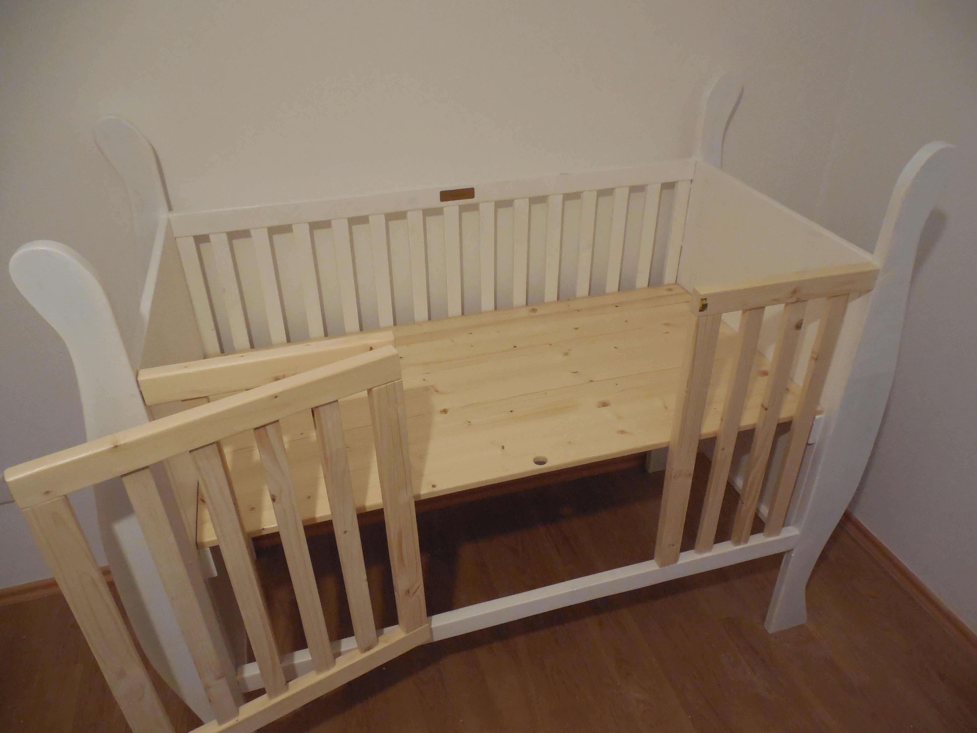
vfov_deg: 54.9
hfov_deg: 69.4
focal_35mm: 25
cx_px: 488
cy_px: 366
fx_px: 706
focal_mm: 4.5
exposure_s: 1/10
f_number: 3.3
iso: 800
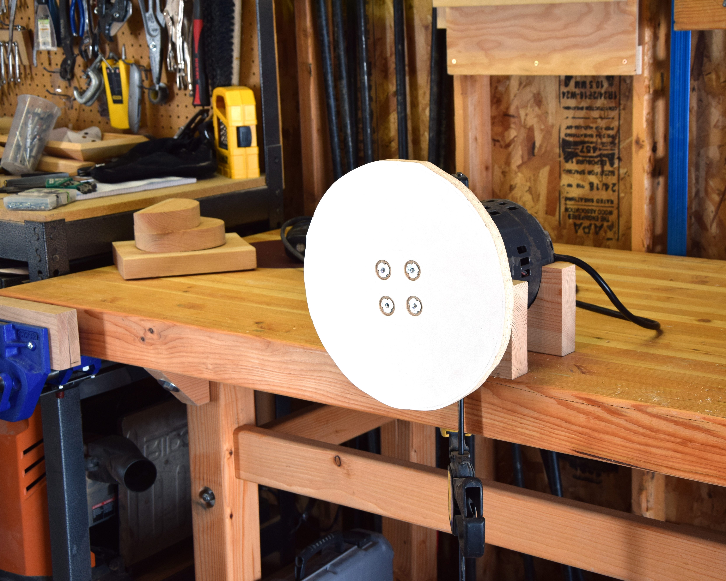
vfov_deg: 25.6
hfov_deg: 31.6
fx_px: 1280
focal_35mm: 60
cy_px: 292
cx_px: 427
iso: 200
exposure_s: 1/30
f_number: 6.3
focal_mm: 35
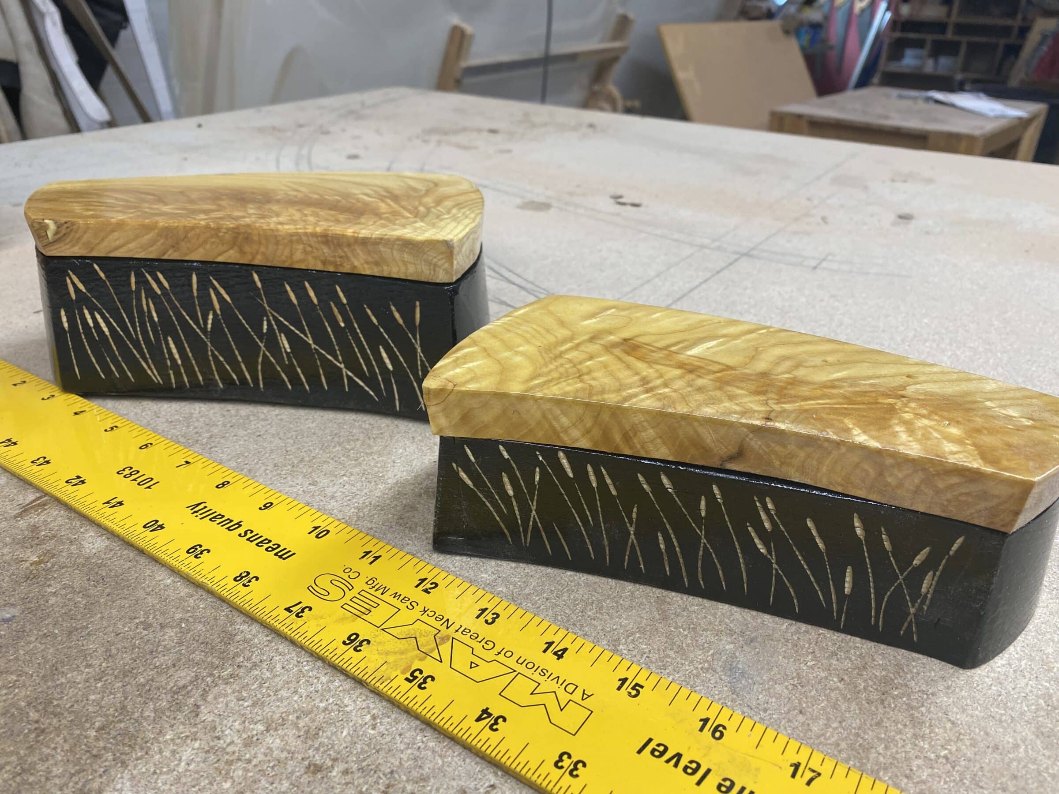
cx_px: 530
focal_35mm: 26
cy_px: 397
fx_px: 795
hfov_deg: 67.3
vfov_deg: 53.1
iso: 125
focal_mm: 4.25
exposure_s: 1/120
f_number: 1.8
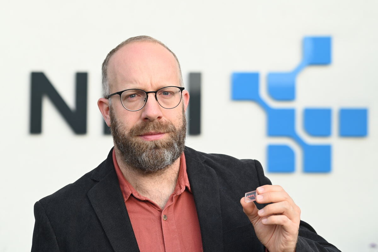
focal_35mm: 85
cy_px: 126
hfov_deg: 23.9
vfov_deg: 16.1
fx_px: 892
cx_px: 189
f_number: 6.3
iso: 200
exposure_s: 1/200
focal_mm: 85
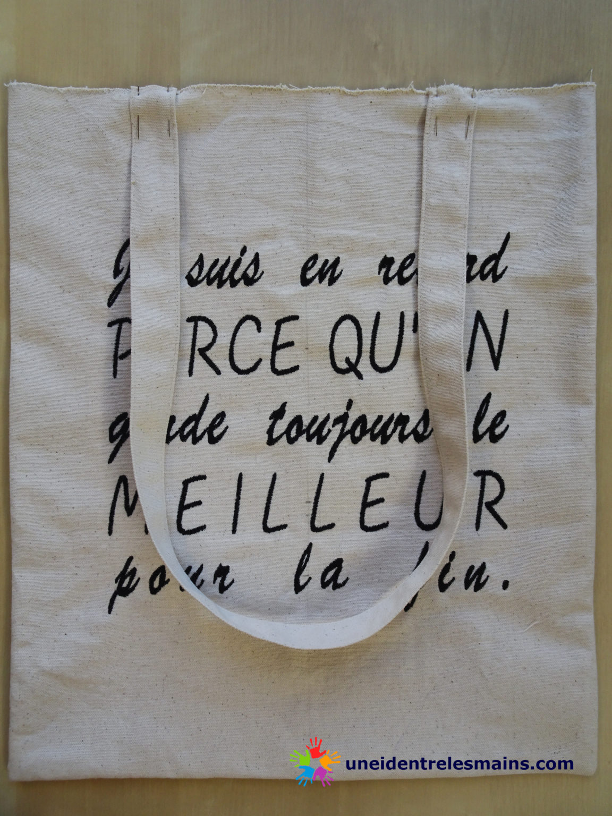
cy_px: 408
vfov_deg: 71.6
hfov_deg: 56.8
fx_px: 566
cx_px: 306
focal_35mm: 24
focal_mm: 4.1
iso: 80
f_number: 3.5
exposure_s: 1/100
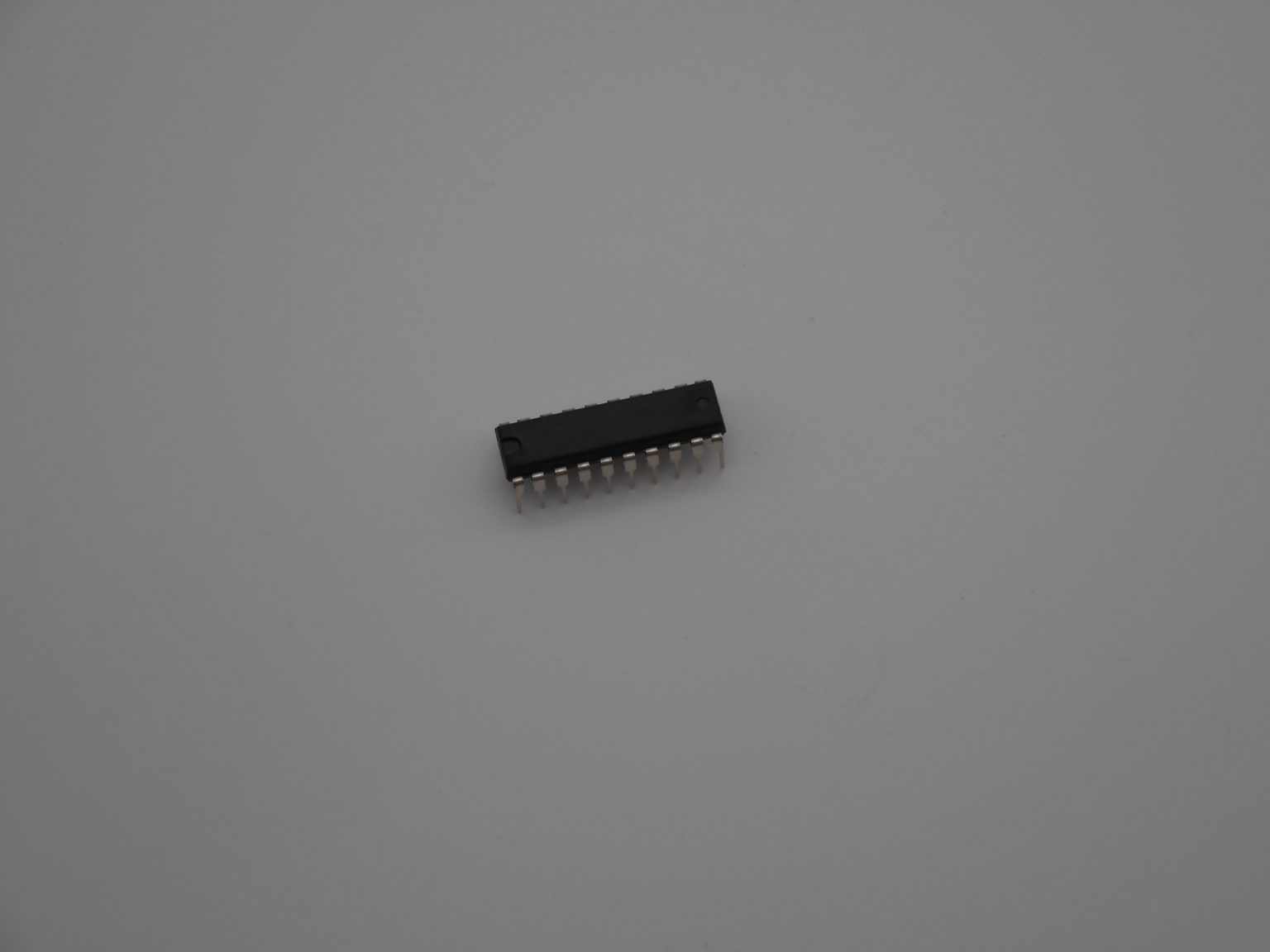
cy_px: 476
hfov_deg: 25.3
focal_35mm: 77
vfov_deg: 19.1
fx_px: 2825
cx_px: 635
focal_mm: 13.8
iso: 80
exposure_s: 1/200
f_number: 5.5
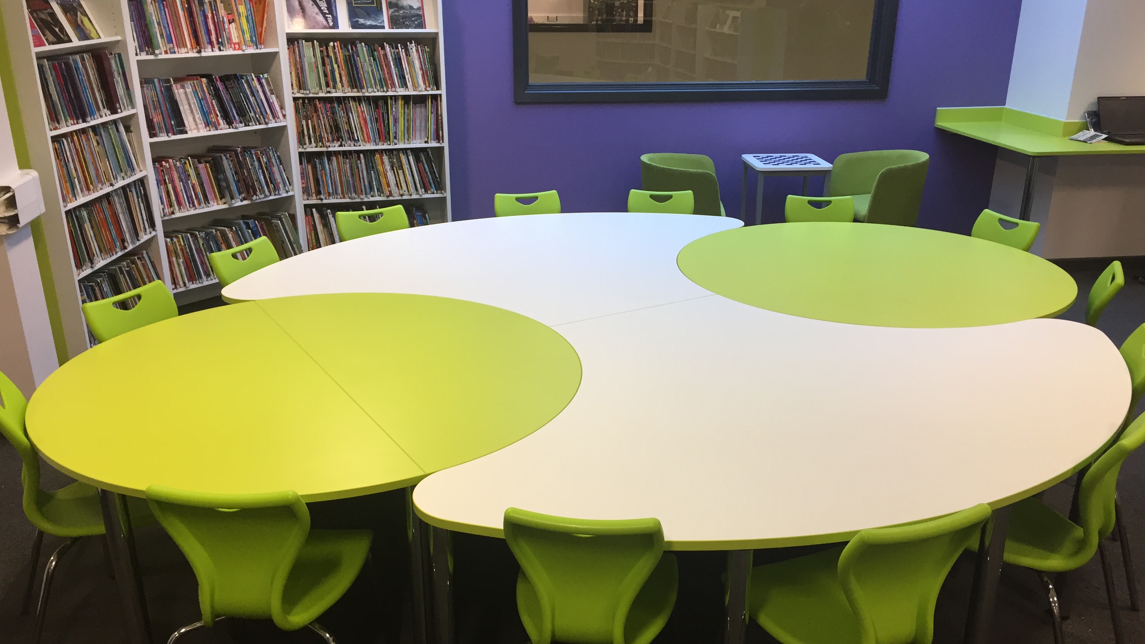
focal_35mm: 32
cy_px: 370
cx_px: 579
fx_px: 972
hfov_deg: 61.0
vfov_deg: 36.6
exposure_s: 1/33
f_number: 2.2
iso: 40
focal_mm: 4.15
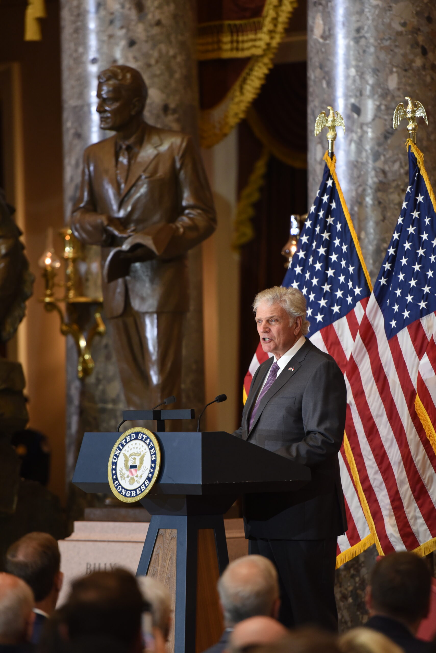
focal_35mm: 200
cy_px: 326
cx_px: 218
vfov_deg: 10.3
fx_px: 3630
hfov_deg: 6.9
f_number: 2.8
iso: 2000
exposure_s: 1/200
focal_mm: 200
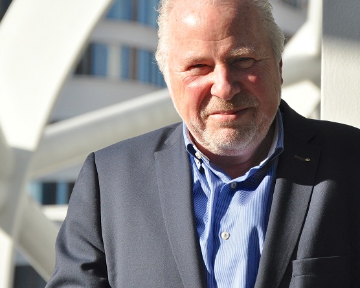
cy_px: 125
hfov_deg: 10.4
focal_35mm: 186
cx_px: 208
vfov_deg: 8.3
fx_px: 1982
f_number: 5.6
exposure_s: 1/4000
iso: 1100
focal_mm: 92
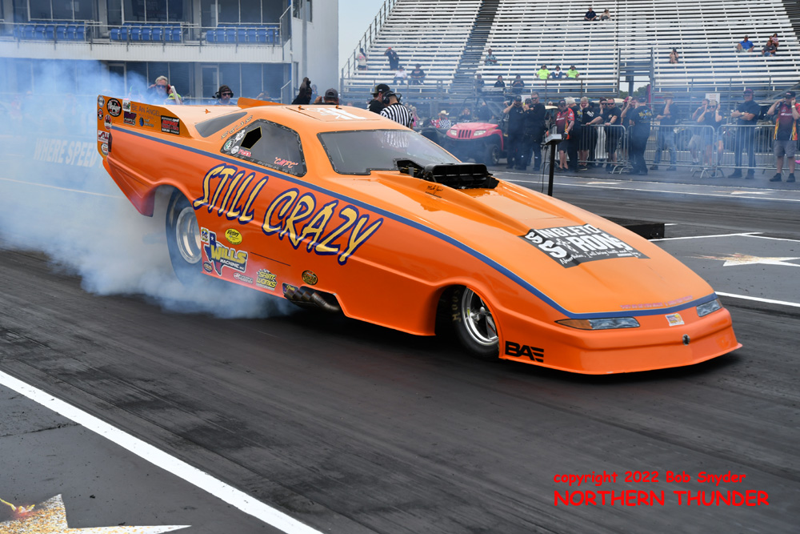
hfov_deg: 35.0
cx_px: 400
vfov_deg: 23.8
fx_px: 1267
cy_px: 267
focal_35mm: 57
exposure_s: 1/1000
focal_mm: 38
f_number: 5.6
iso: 160
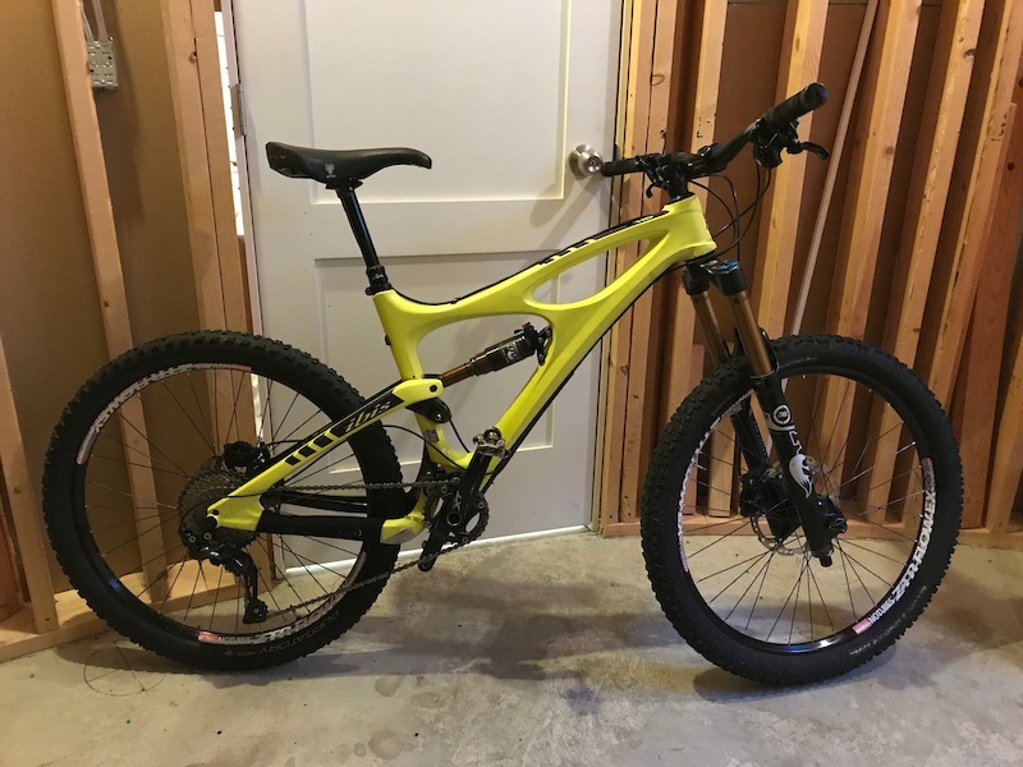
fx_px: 827
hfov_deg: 63.4
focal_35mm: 28
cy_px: 384
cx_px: 512
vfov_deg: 49.7
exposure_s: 1/5
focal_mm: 3.99
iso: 100
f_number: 1.8
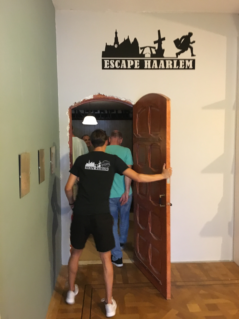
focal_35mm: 29
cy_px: 160
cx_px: 120
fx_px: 267
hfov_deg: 48.2
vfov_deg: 61.7
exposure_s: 1/17
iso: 320
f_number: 2.2
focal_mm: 4.15
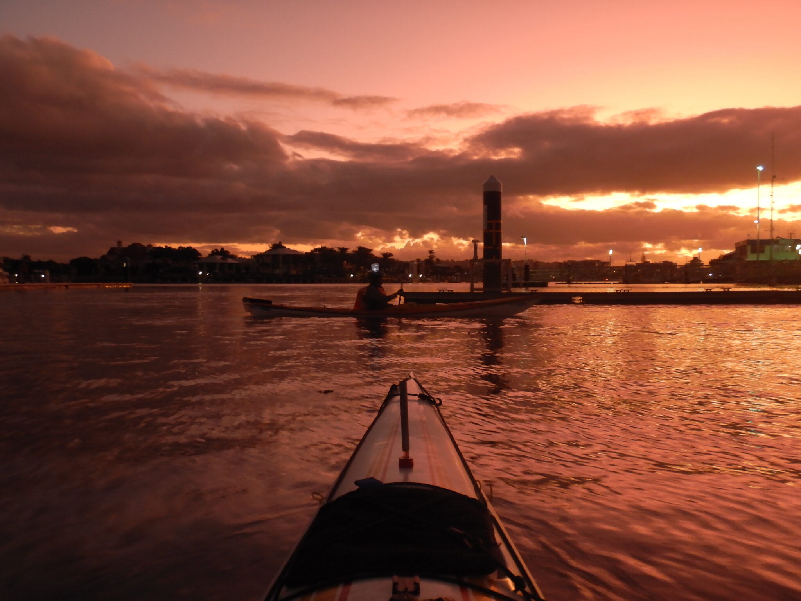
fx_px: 787
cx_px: 400
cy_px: 300
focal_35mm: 34
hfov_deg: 54.0
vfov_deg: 41.8
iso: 500
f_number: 4.2
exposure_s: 1/20
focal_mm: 6.1
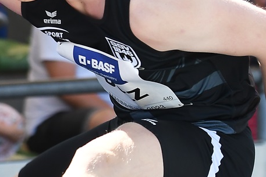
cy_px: 73
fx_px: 3055
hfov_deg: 5.0
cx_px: 18
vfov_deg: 3.3
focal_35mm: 413
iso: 500
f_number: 4.5
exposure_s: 1/1000
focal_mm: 105
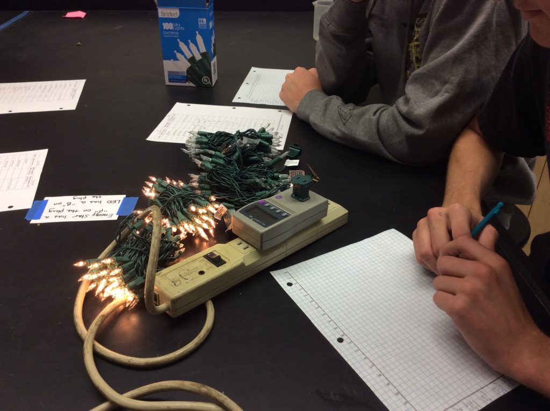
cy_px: 206
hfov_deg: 56.9
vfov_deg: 44.1
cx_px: 275
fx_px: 508
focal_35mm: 32
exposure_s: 1/24
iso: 32
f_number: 2.4
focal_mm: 3.3
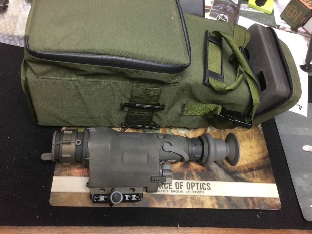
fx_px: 261
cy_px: 117
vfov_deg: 48.2
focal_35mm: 29
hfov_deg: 61.7
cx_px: 156
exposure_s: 1/30
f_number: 2.2
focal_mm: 4.15
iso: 100
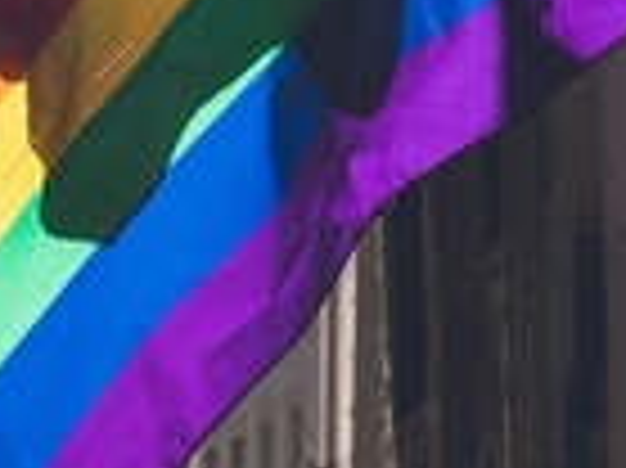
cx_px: -225
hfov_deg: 4.3
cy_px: -88
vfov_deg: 3.3
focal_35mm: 456
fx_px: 8239
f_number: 8
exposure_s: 1/250
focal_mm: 75
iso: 110
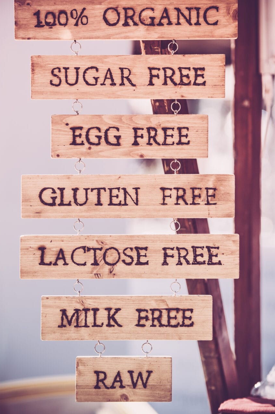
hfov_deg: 8.2
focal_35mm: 168
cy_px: 189
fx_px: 1927
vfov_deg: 12.2
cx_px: 125
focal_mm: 140
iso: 200
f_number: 3.2
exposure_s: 1/1250
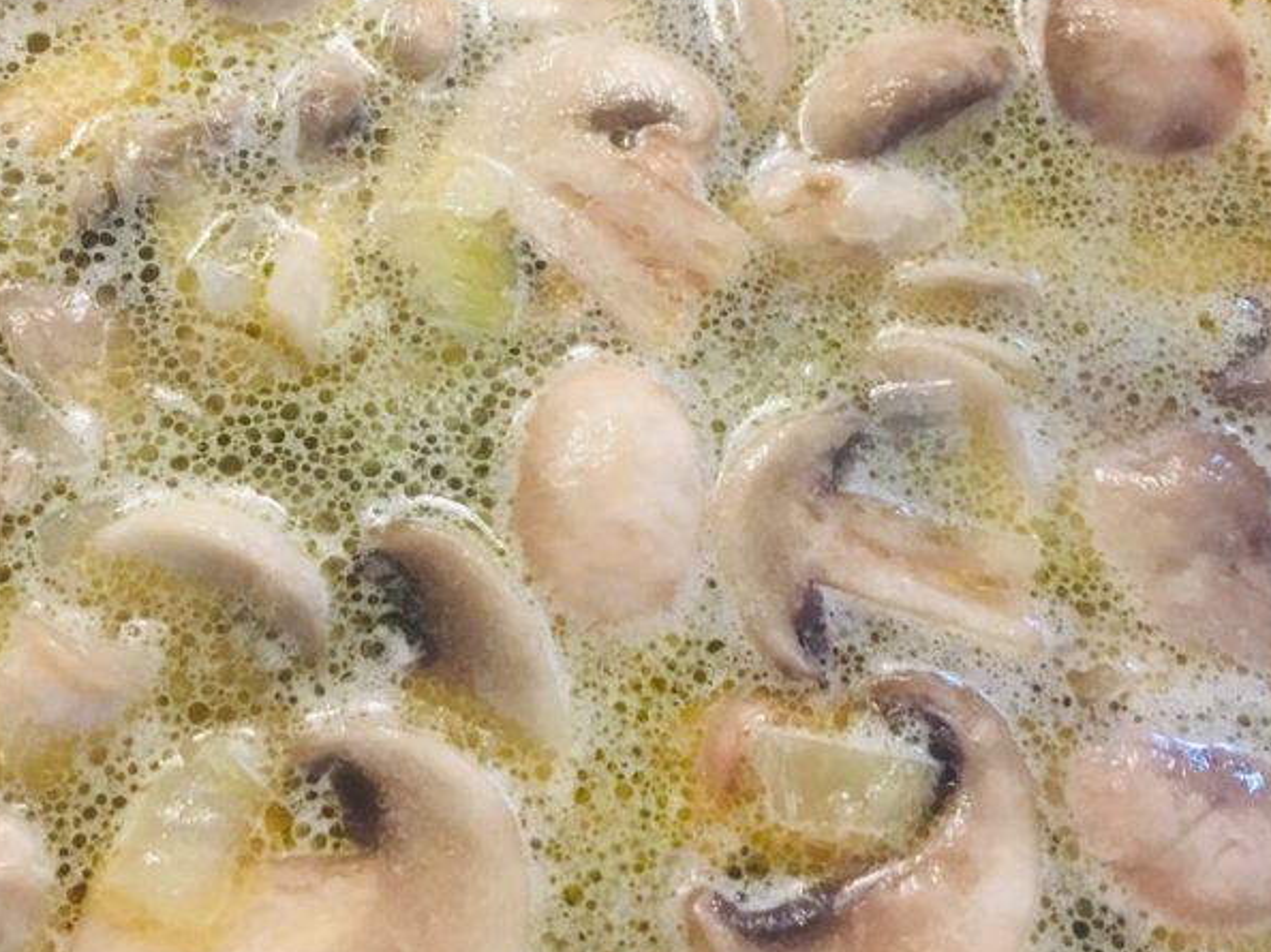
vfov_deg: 28.9
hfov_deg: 38.2
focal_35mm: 50
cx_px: 571
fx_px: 1835
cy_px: 327
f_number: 2.2
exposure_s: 1/17
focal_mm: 4.15
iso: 200
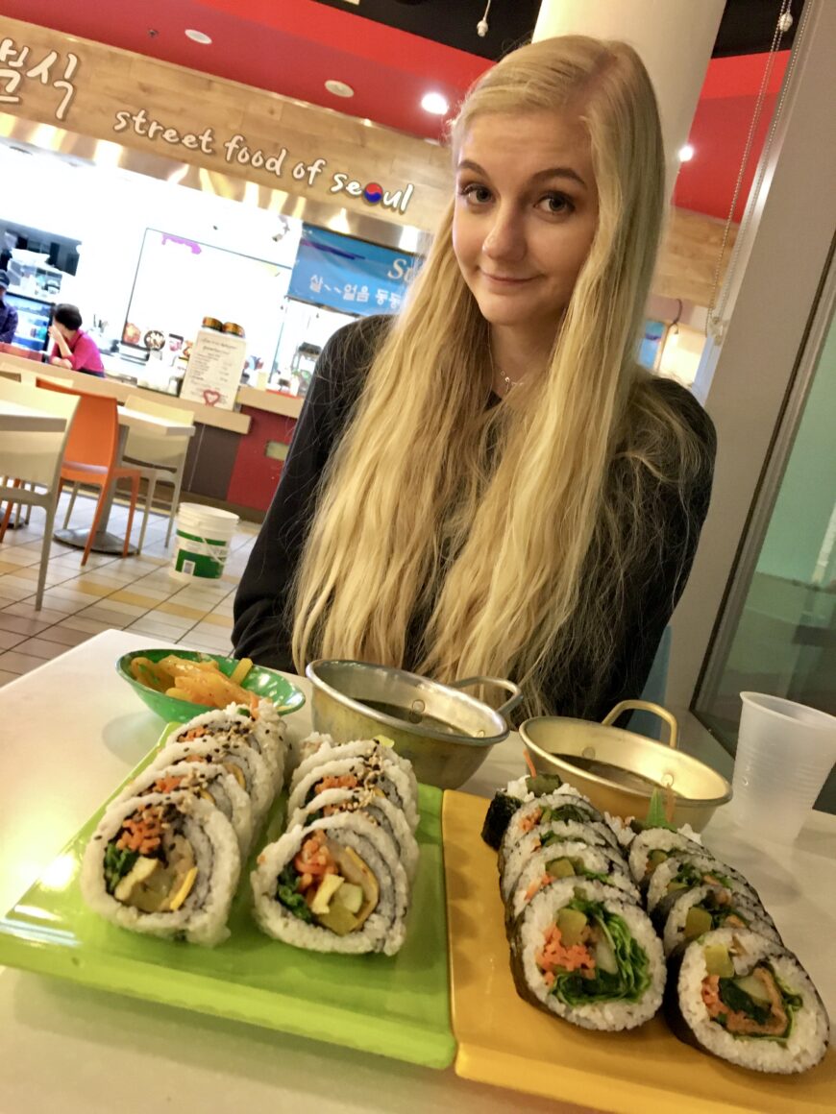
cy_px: 557
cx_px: 418
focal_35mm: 29
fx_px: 934
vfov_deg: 61.7
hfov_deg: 48.2
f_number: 2.2
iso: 200
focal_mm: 4.15
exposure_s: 1/15
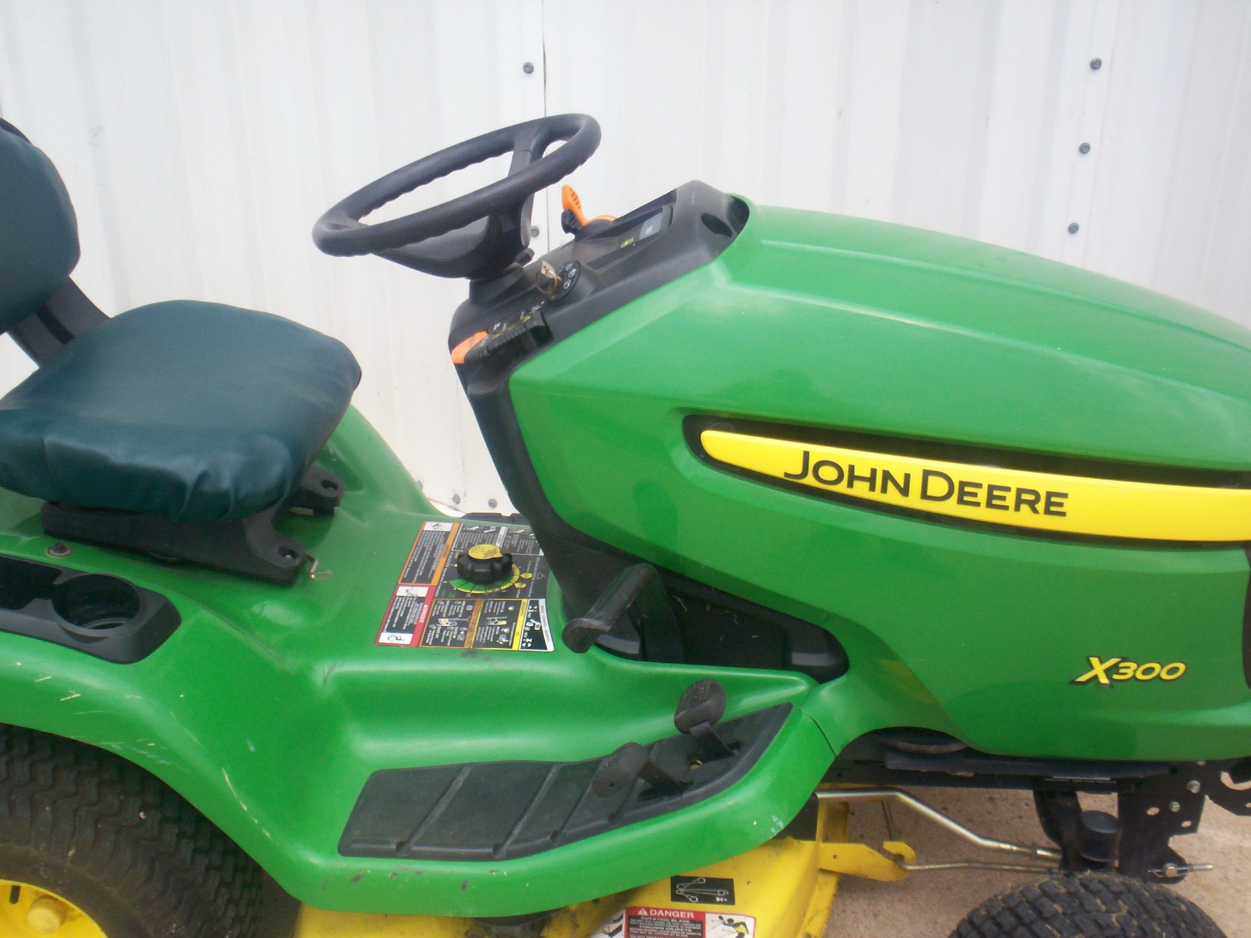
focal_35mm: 39
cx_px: 598
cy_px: 483
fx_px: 1410
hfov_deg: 47.8
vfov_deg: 36.8
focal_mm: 5.9
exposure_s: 1/235
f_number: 4.5
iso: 100
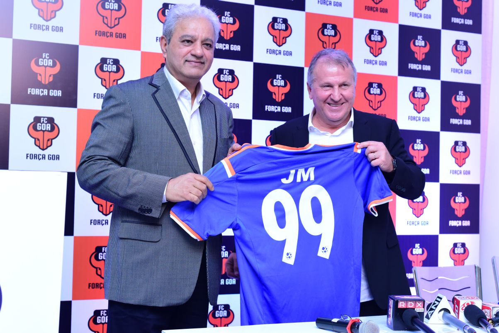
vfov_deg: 27.0
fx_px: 693
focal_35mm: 50
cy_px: 166
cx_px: 250
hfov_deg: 39.6
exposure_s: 1/125
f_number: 5.6
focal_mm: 50
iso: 2500
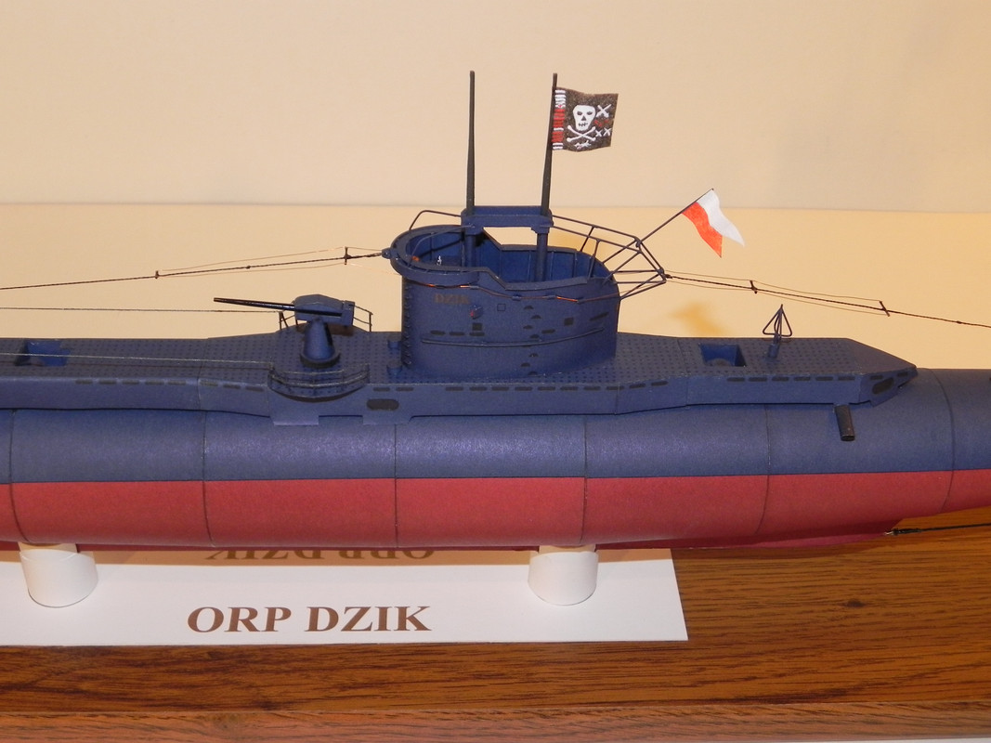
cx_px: 496
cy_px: 372
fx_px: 1317
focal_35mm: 46
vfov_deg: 31.5
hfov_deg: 41.2
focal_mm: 8.2
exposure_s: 1/30
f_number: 3.2
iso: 200
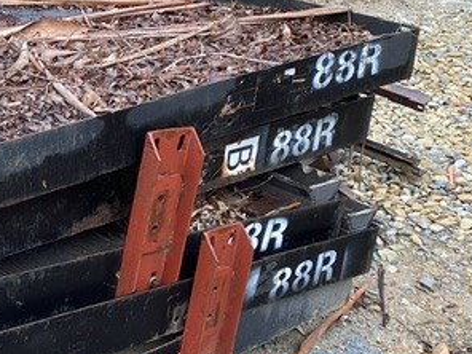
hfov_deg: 27.0
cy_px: 167
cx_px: -24
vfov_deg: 21.9
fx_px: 914
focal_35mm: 67
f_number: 2.4
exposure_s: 1/100
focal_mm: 3.3
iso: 50
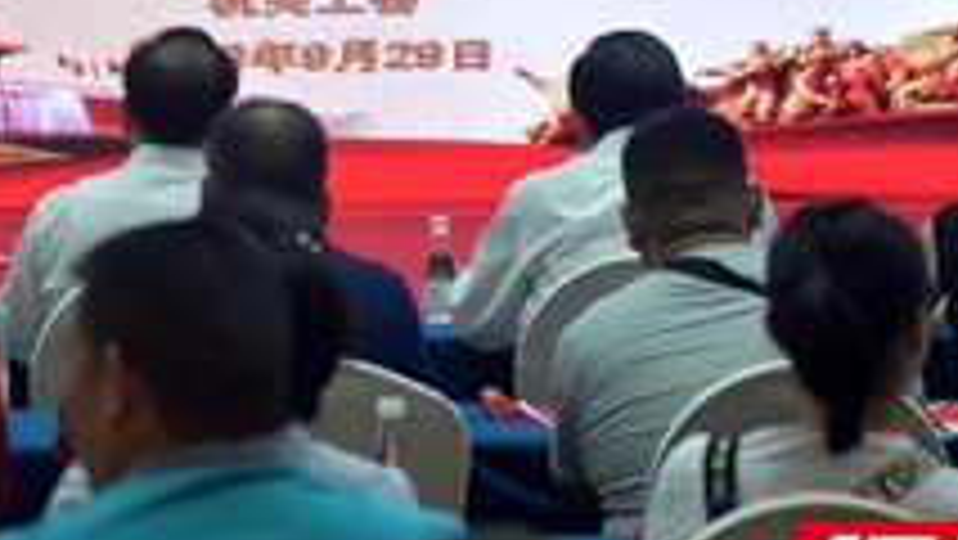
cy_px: -72
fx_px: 5260
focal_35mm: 207
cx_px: 292
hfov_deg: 10.4
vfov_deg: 5.8
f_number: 2.8
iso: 320
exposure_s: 1/100
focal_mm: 70
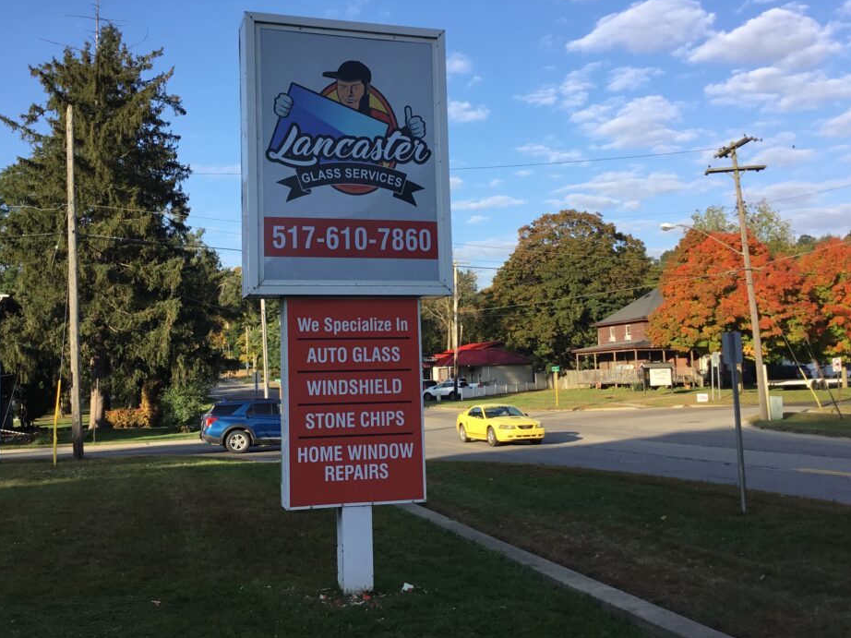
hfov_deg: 50.0
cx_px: 373
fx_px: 909
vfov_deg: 38.6
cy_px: 297
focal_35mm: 37
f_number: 2.4
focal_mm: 3.3
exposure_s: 1/578
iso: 25
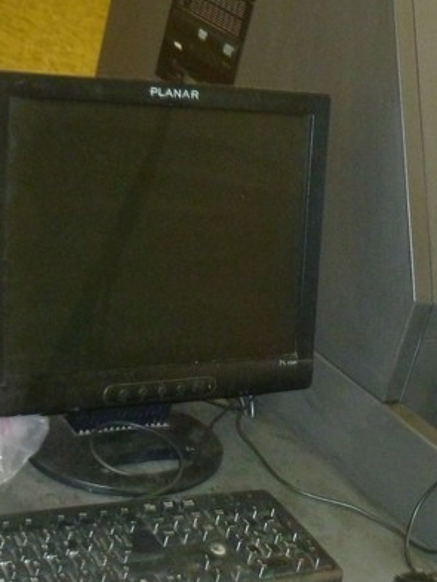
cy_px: 349
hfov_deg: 20.1
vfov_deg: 26.6
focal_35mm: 73
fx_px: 1228
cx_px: 318
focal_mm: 5
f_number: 3.3
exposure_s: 1/60
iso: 320
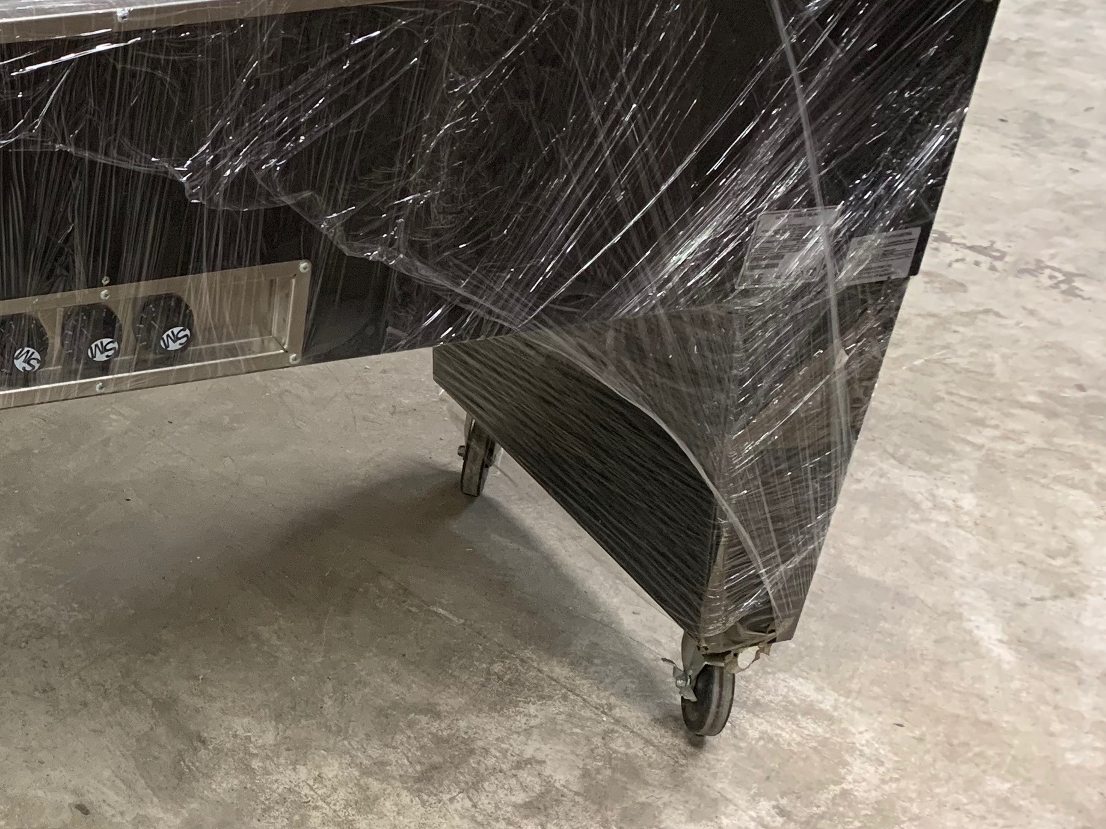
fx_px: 1821
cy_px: 378
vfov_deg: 25.6
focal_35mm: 57
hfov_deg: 30.7
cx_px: -64
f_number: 1.8
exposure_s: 1/60
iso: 320
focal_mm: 4.25
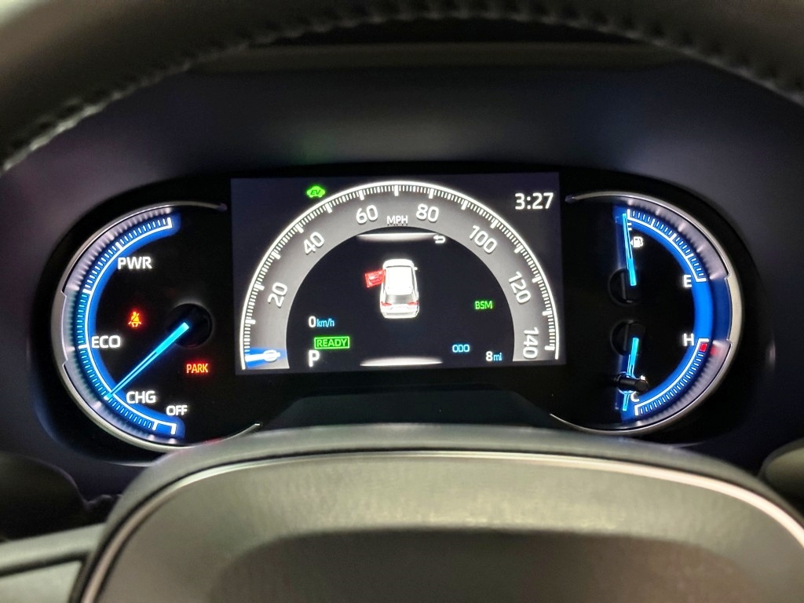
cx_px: 402
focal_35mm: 48
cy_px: 302
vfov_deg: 30.3
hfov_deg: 39.7
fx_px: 1115
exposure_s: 1/28
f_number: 1.78
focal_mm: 6.86
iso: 640
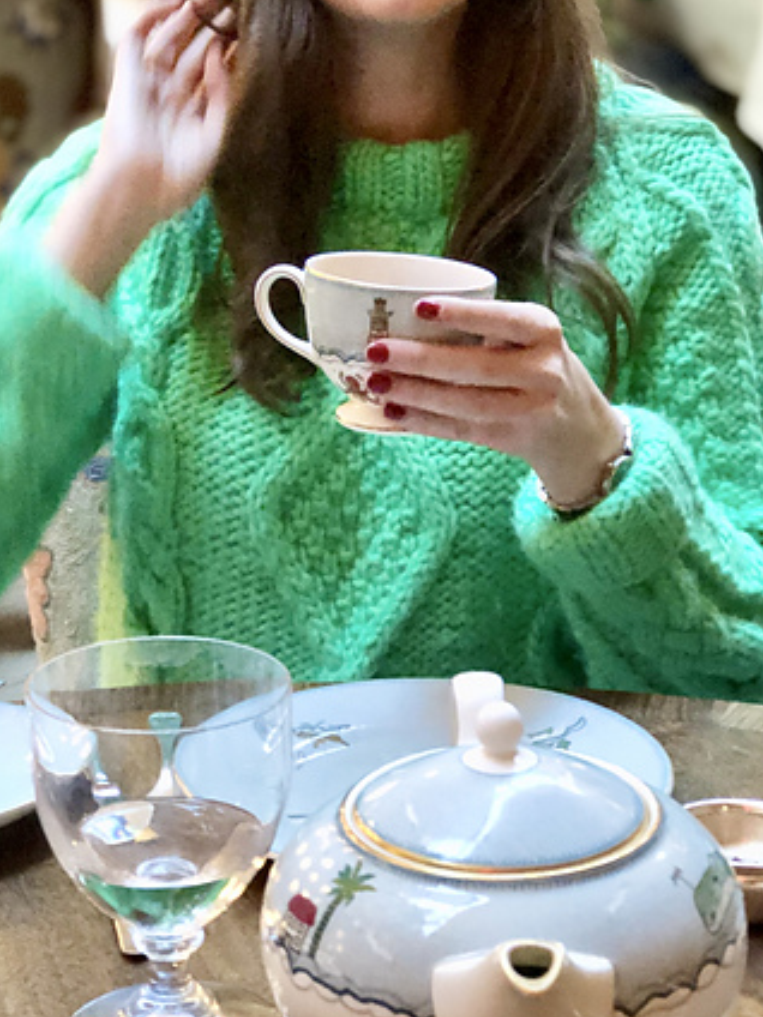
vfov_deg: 22.6
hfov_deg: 17.2
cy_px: 283
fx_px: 2527
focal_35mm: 86
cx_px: 338
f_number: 2.8
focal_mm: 6.6
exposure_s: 1/30
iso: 1250
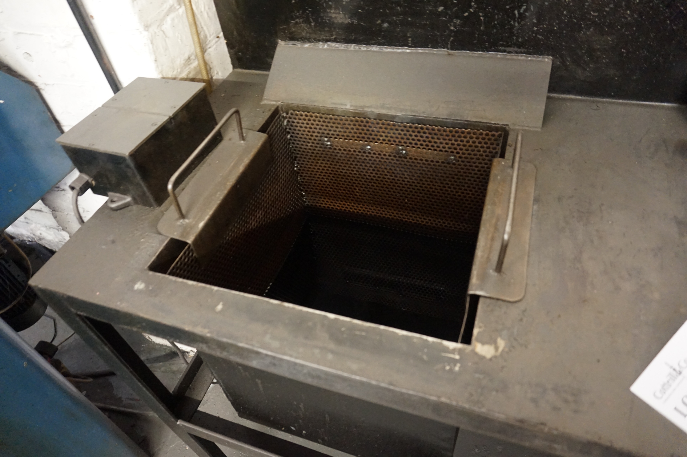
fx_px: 458
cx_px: 344
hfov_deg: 73.8
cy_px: 228
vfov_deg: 53.1
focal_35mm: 24
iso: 3200
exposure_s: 1/13
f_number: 3.5
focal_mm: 16
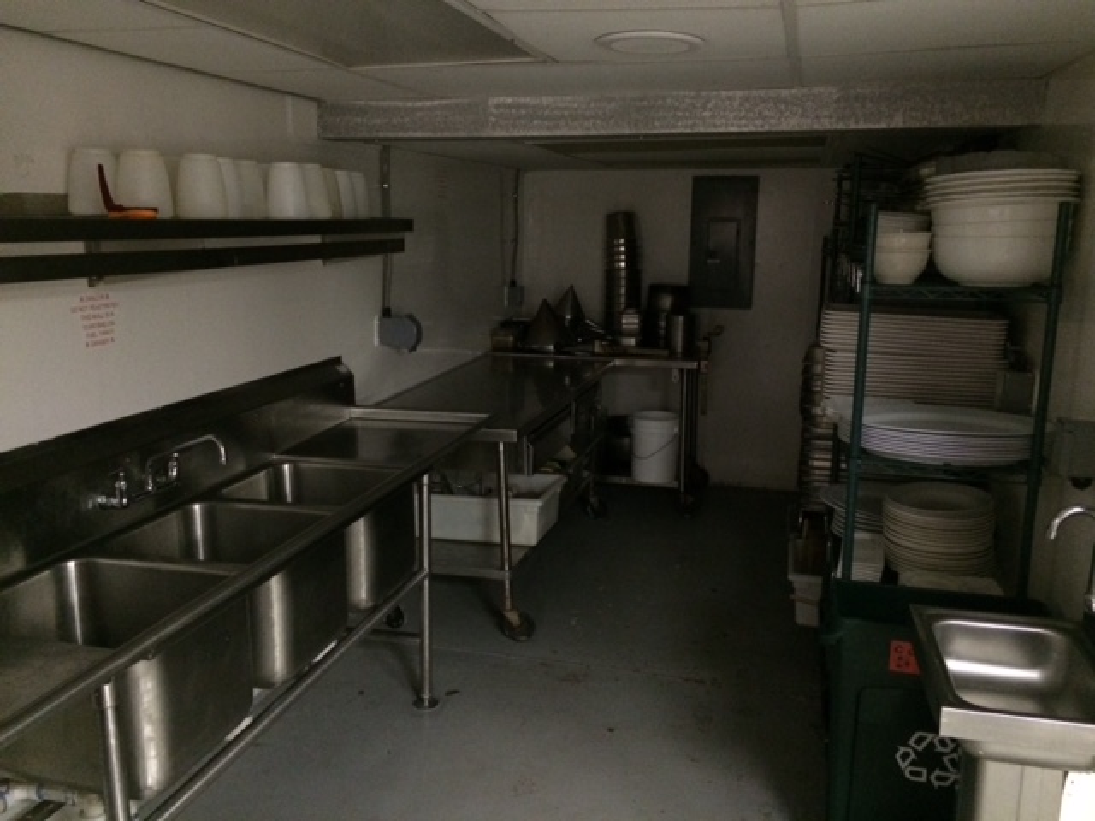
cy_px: 410
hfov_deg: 61.7
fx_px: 917
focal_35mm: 29
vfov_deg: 48.2
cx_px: 548
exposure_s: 1/15
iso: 500
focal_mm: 4.15
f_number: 2.2
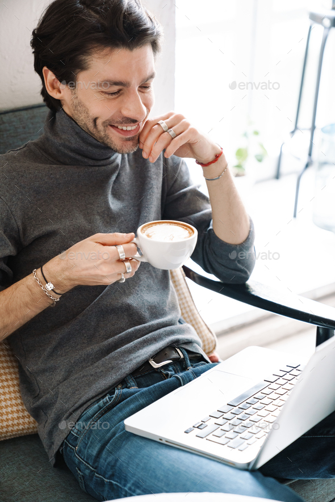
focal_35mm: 70
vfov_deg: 28.8
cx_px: 168
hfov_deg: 19.5
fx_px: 977
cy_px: 251
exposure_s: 1/125
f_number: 3.2
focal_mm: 70
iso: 2500
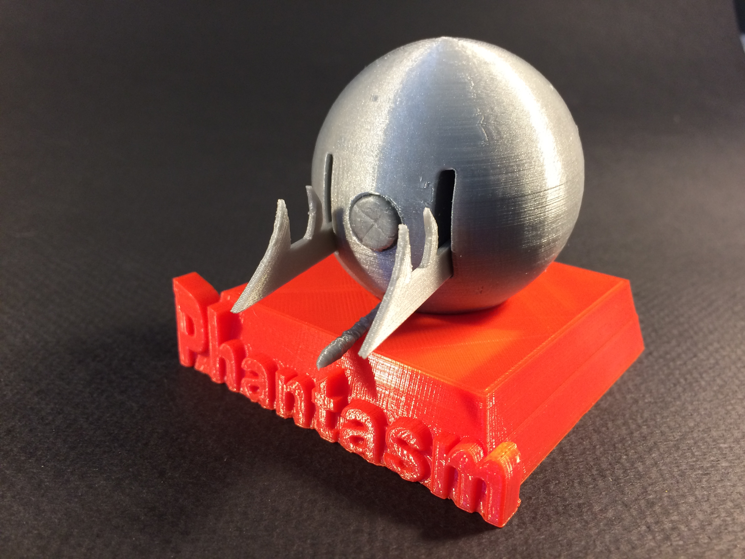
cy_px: 280
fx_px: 624
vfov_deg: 48.2
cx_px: 372
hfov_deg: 61.7
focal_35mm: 29
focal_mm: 4.15
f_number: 2.2
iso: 80
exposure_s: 1/30
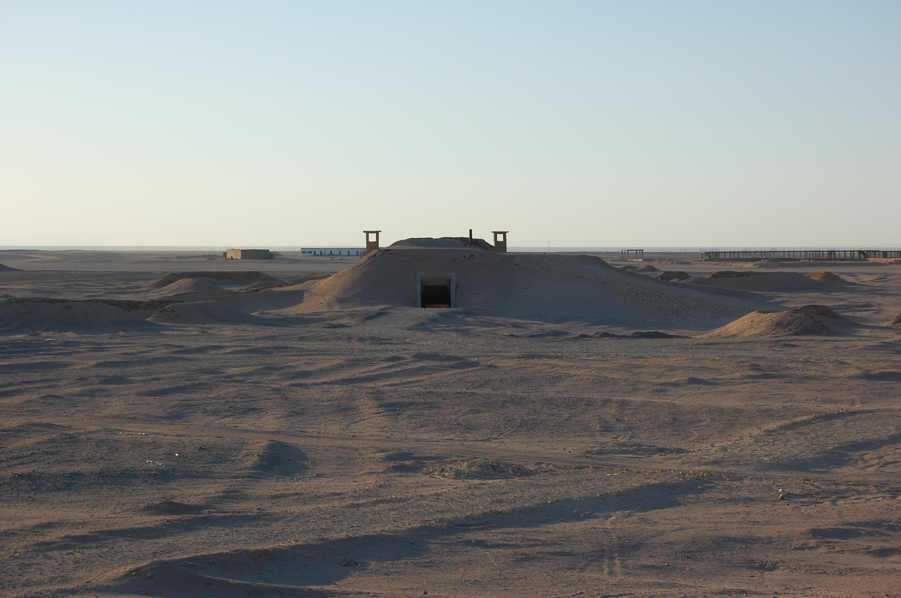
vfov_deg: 16.5
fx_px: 2061
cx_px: 450
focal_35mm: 82
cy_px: 299
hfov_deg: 24.7
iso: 200
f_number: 8
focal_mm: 55
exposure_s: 1/250
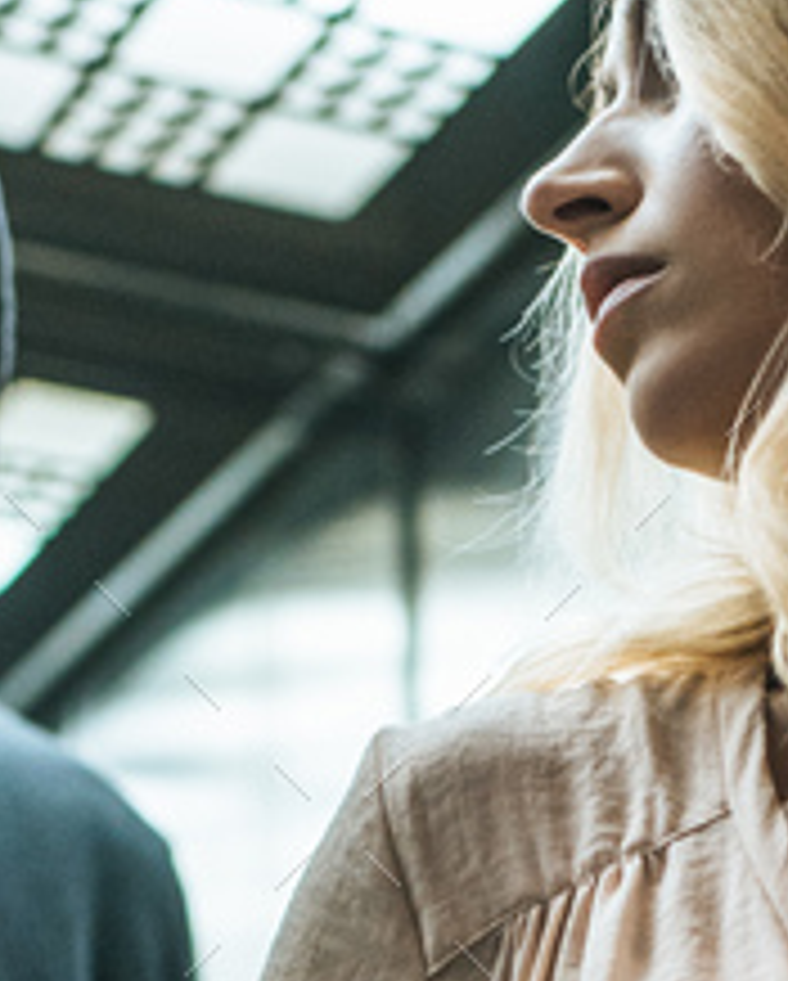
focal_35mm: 133
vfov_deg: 13.6
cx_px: 315
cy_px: 1462
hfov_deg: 11.6
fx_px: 3869
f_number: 2.2
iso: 1000
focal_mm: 35
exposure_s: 1/160
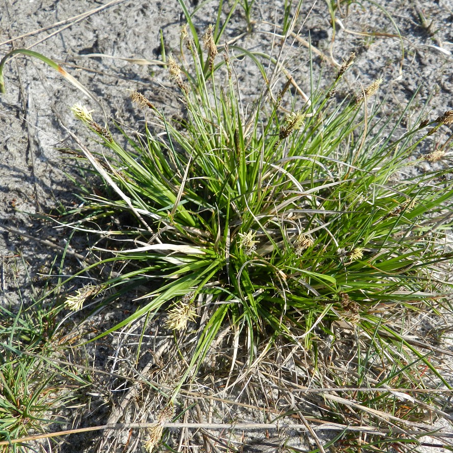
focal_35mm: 38
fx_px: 563
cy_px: 227
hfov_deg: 43.7
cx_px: 260
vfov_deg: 43.9
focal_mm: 5.6
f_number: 3.7
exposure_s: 1/800
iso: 160
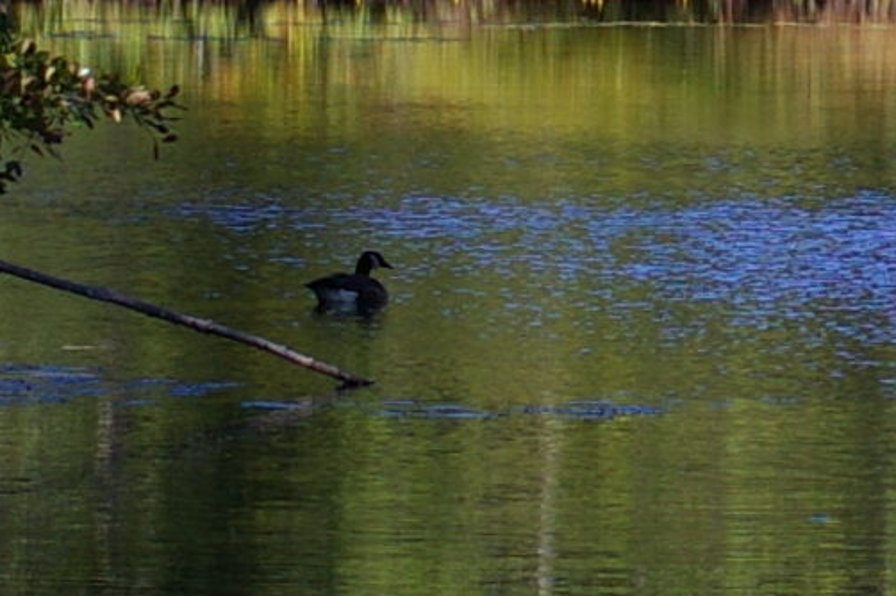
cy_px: -282
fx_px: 14265
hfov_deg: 3.6
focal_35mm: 574
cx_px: 1612
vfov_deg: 2.4
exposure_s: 1/350
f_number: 8
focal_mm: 75
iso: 200
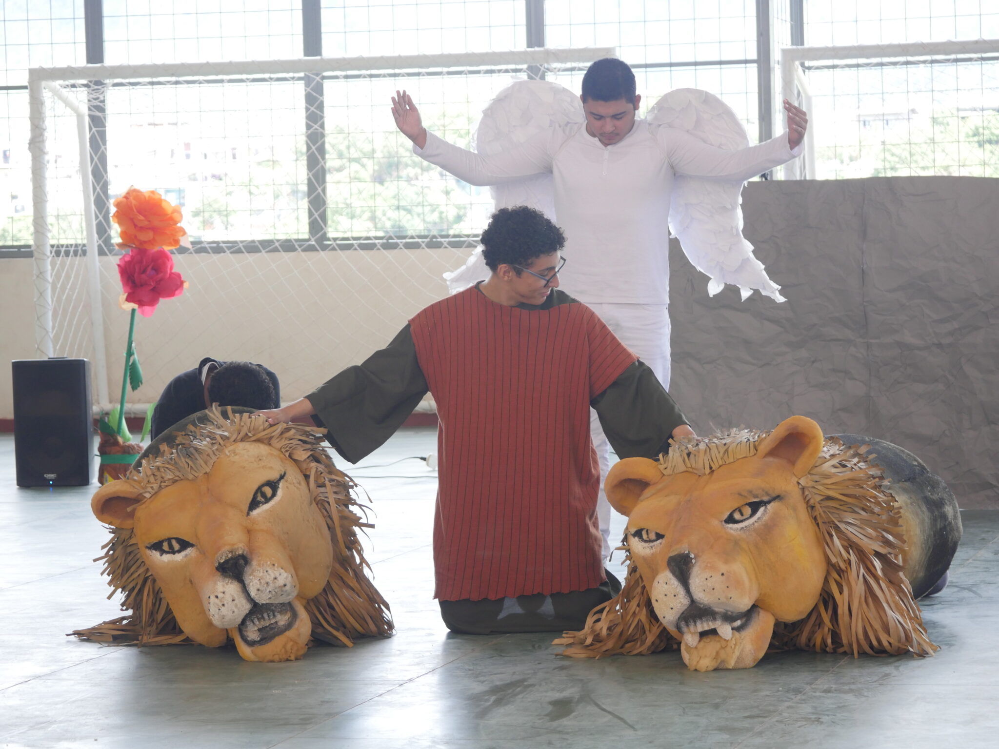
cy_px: 374
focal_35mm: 114
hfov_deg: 17.3
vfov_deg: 13.0
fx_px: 3290
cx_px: 500
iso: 500
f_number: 4.5
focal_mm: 57
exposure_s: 1/125
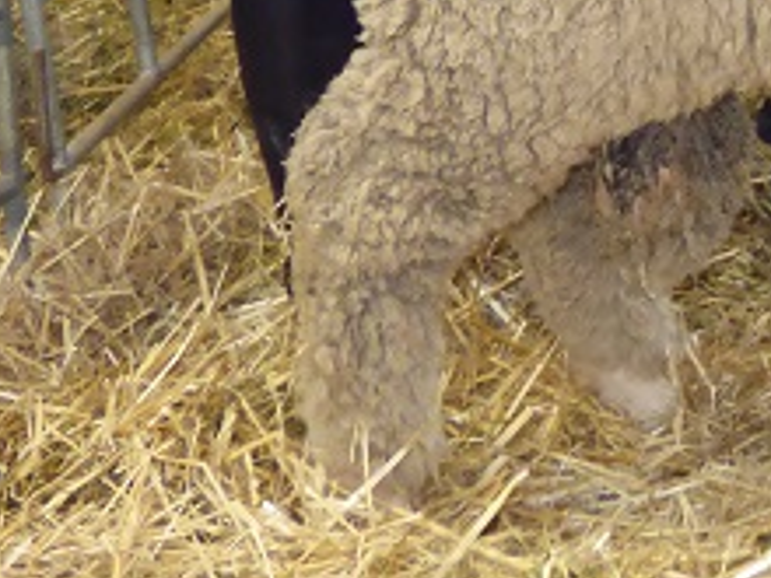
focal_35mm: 120
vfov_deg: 11.5
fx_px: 2673
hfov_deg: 15.4
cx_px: 1072
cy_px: -459
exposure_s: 1/60
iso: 500
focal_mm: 5.97
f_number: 3.4
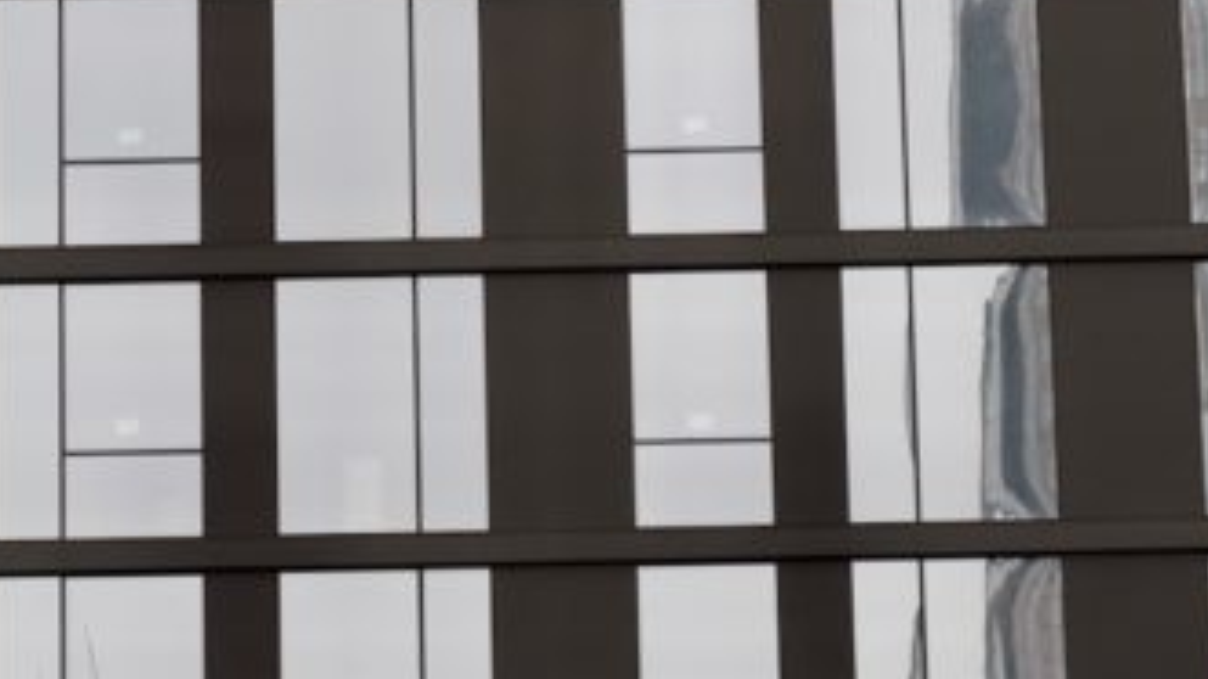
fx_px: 8614
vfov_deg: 4.5
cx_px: 431
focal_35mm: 269
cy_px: -86
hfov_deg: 8.0
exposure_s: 1/80
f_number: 4
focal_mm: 55
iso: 200
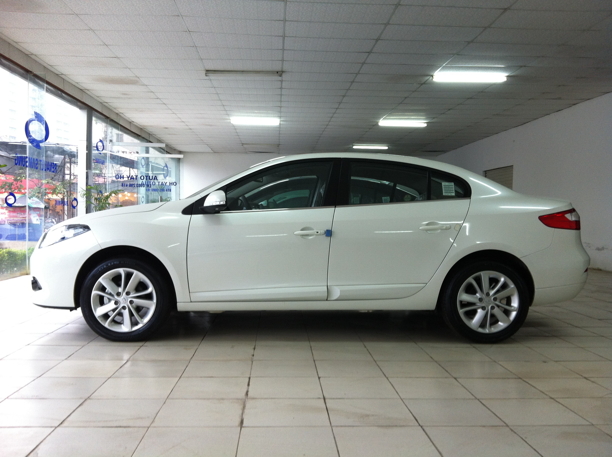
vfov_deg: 40.6
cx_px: 306
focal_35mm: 35
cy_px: 228
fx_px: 618
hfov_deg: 52.7
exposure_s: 1/15
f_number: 2.8
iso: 80
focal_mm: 3.85
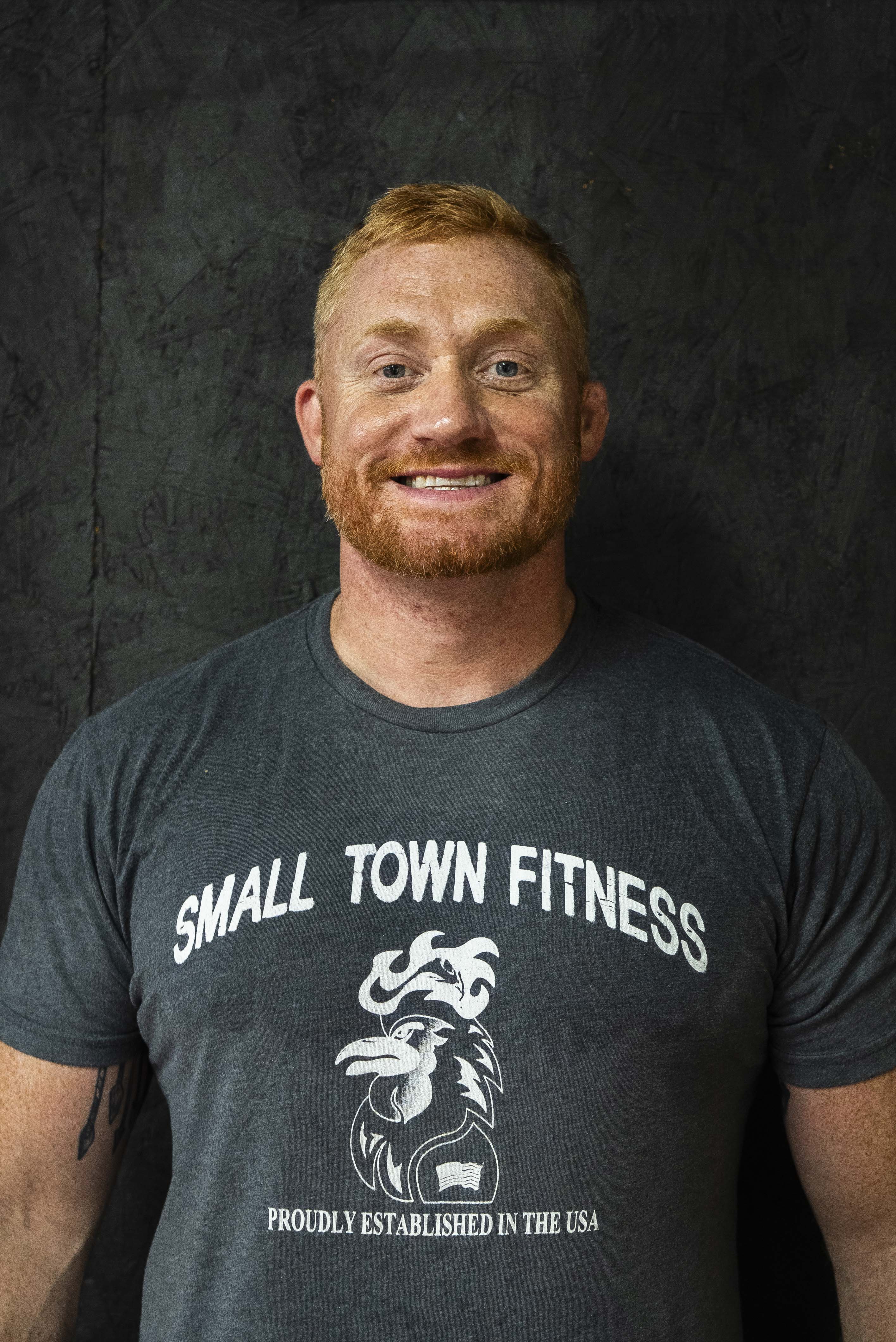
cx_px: 448
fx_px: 2050
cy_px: 671
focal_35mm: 55
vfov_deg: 36.2
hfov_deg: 24.6
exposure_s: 1/50
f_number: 5.6
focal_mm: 55
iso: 1600
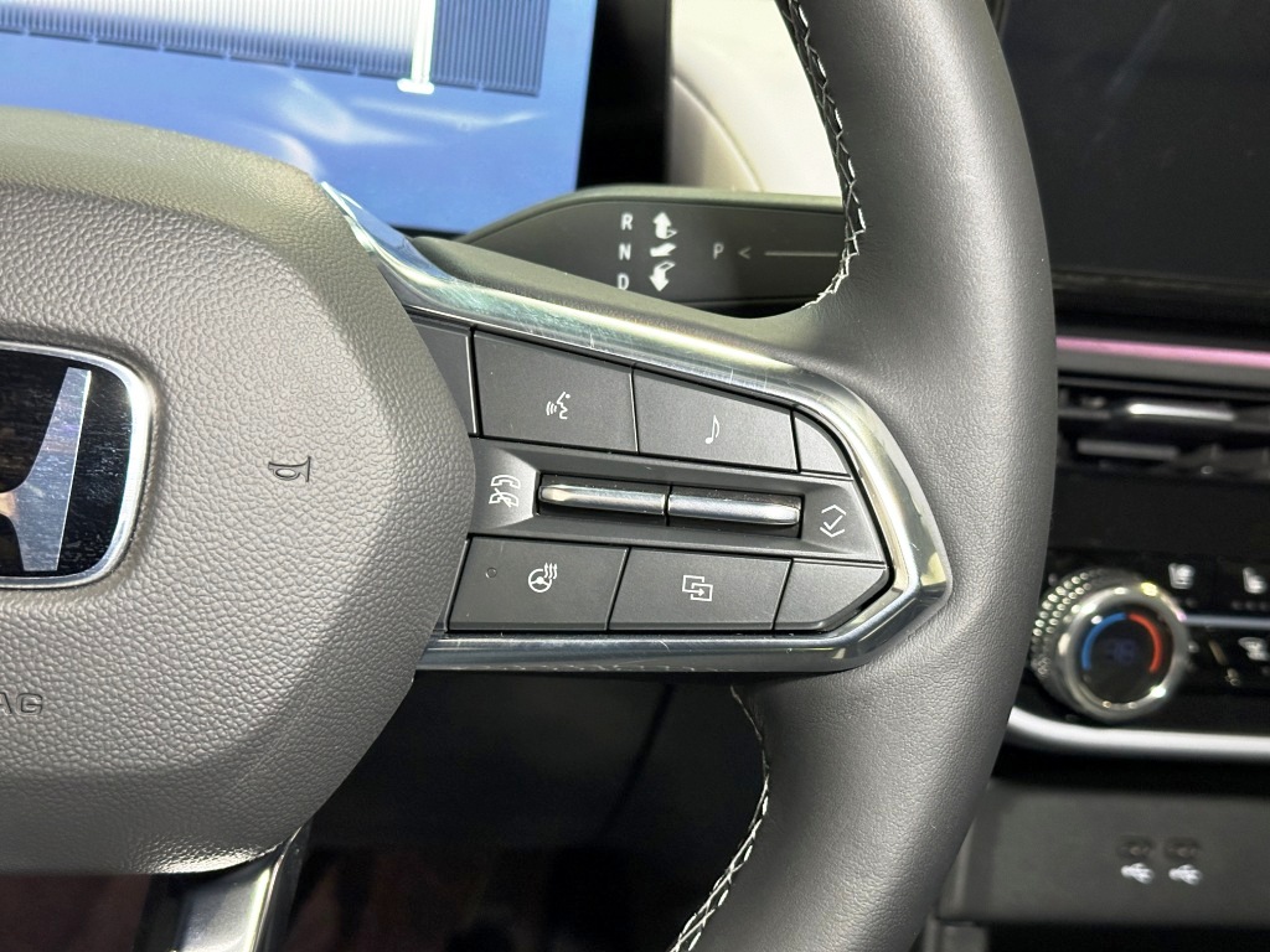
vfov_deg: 30.3
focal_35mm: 48
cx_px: 635
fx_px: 1761
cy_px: 476
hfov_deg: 39.7
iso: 500
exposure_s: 1/40
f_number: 1.78
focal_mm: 6.86
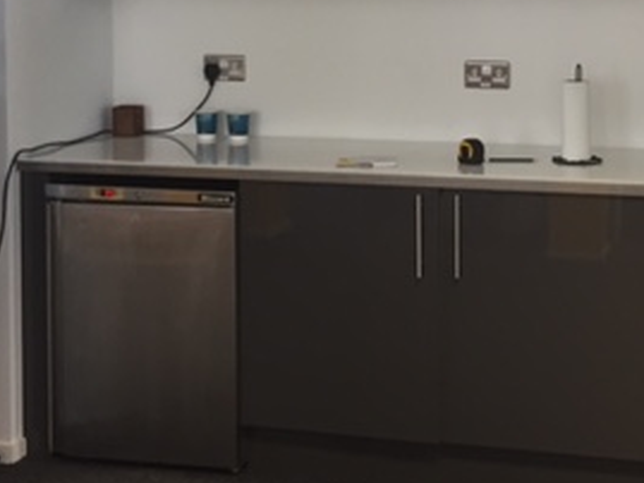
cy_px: 38
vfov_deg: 20.8
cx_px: 443
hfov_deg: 27.9
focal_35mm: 69
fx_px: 1284
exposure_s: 1/33
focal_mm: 4.15
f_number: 2.2
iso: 125
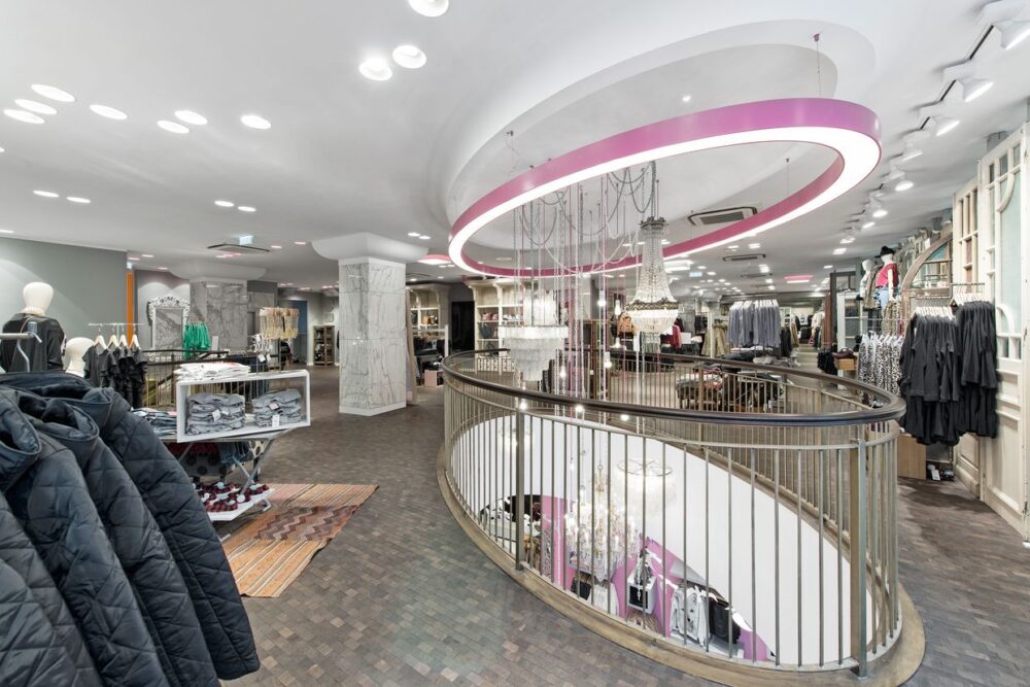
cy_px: 344
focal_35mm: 14
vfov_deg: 81.2
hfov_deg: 104.2
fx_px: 401
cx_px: 515
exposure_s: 1/4
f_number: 8
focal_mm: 14
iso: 100
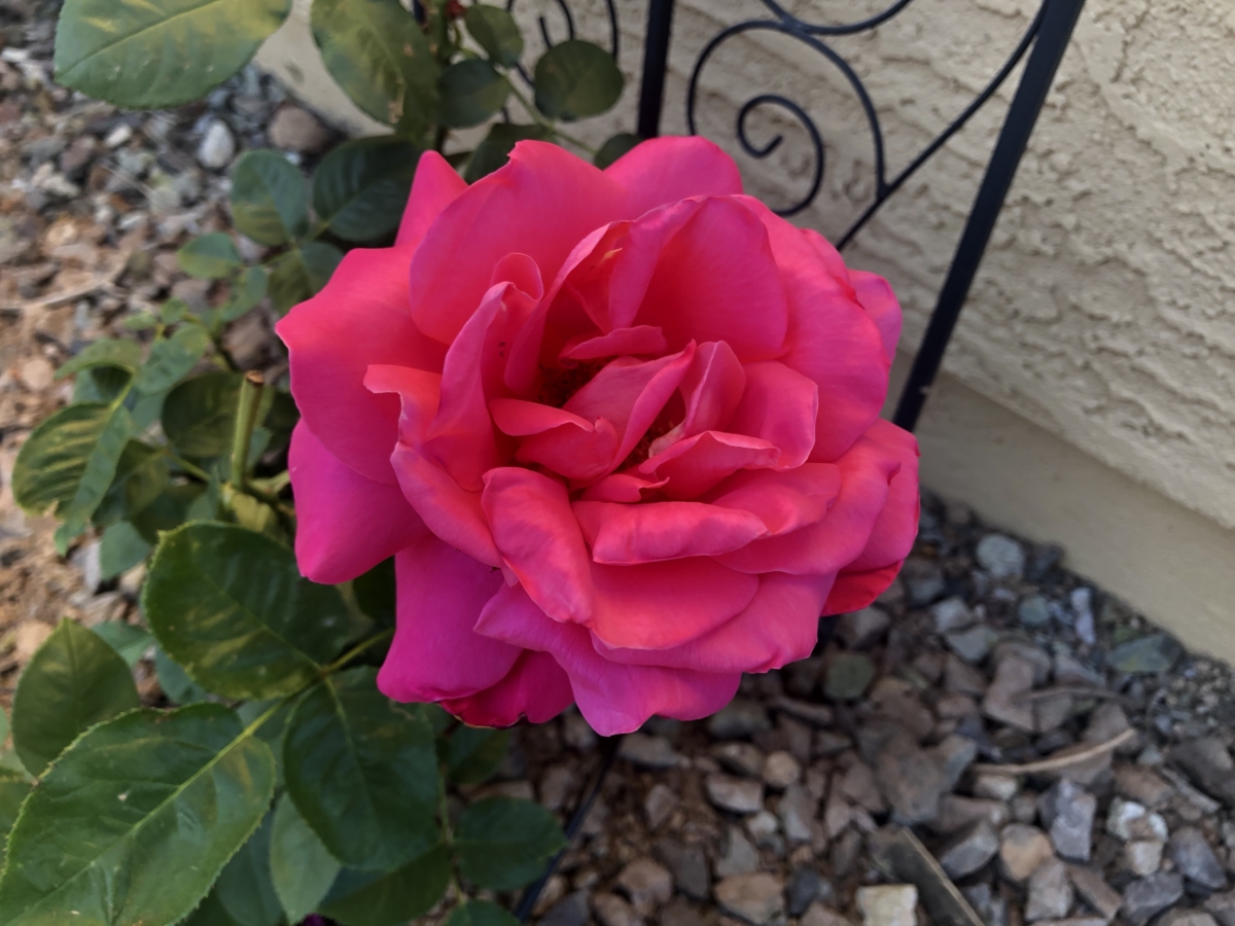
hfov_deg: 63.4
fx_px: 999
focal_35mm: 28
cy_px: 463
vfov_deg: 49.7
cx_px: 618
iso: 40
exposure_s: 1/120
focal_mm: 3.99
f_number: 1.8
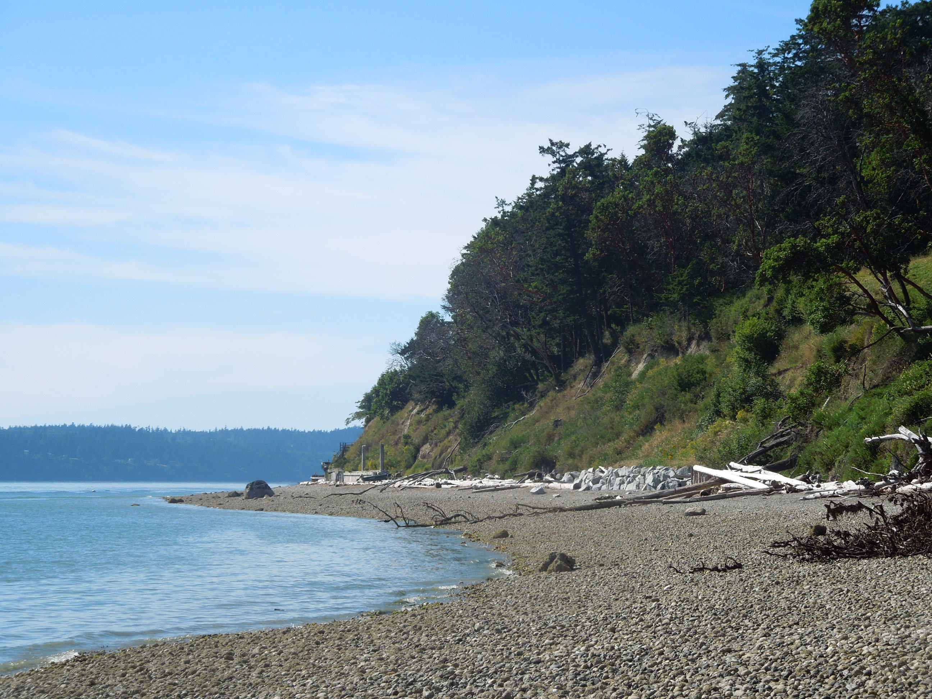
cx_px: 466
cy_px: 350
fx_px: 2854
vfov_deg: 14.0
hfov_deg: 18.5
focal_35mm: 106
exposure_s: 1/800
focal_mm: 19.1
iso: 100
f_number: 4.7
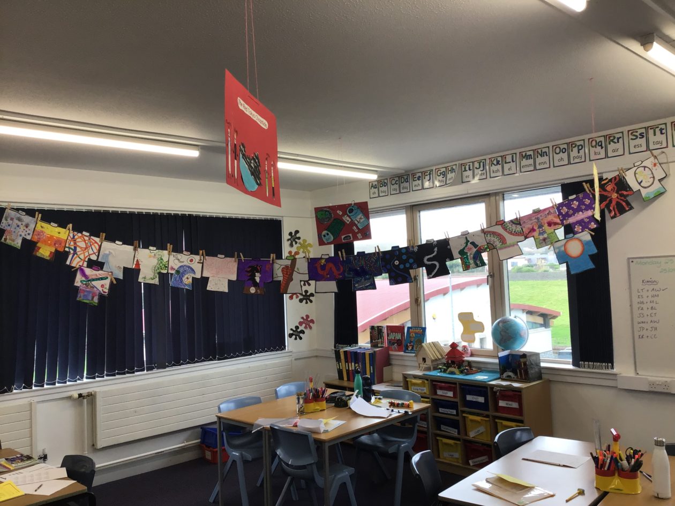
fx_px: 604
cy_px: 253
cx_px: 338
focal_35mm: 31
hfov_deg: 58.4
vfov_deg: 45.4
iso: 40
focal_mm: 3.3
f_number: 2.4
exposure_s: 1/100
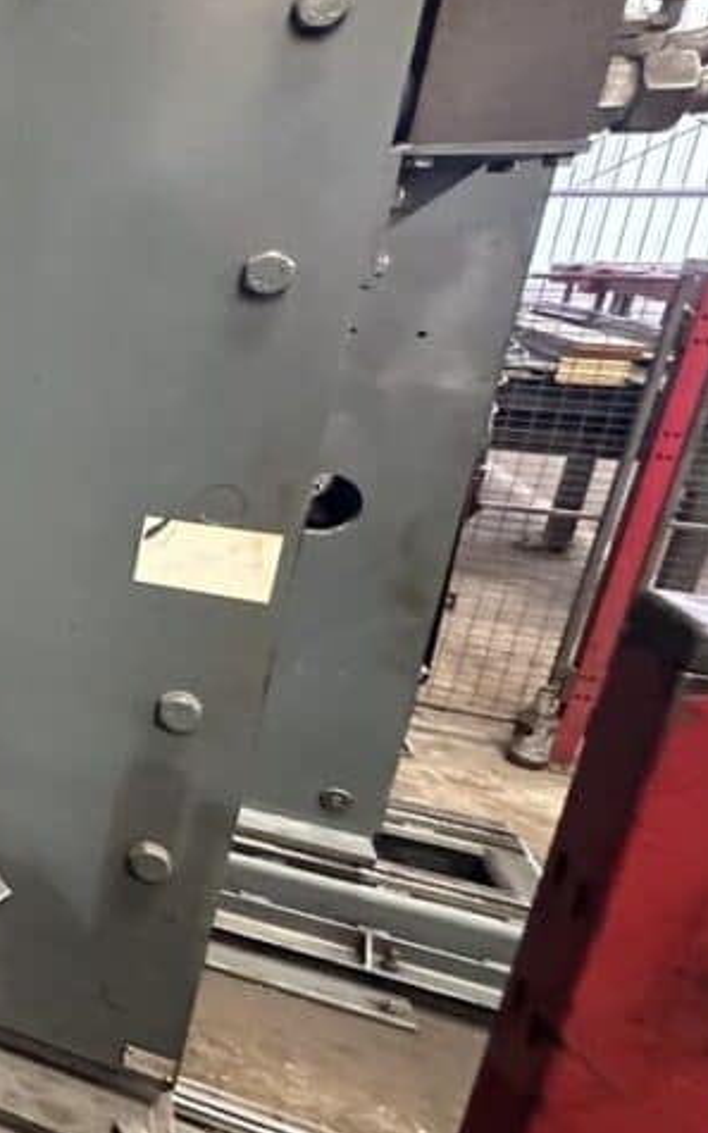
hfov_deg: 25.2
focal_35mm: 32
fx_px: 988
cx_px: -443
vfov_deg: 59.4
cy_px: 484
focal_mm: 2.22
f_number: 2.2
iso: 1000
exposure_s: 1/40
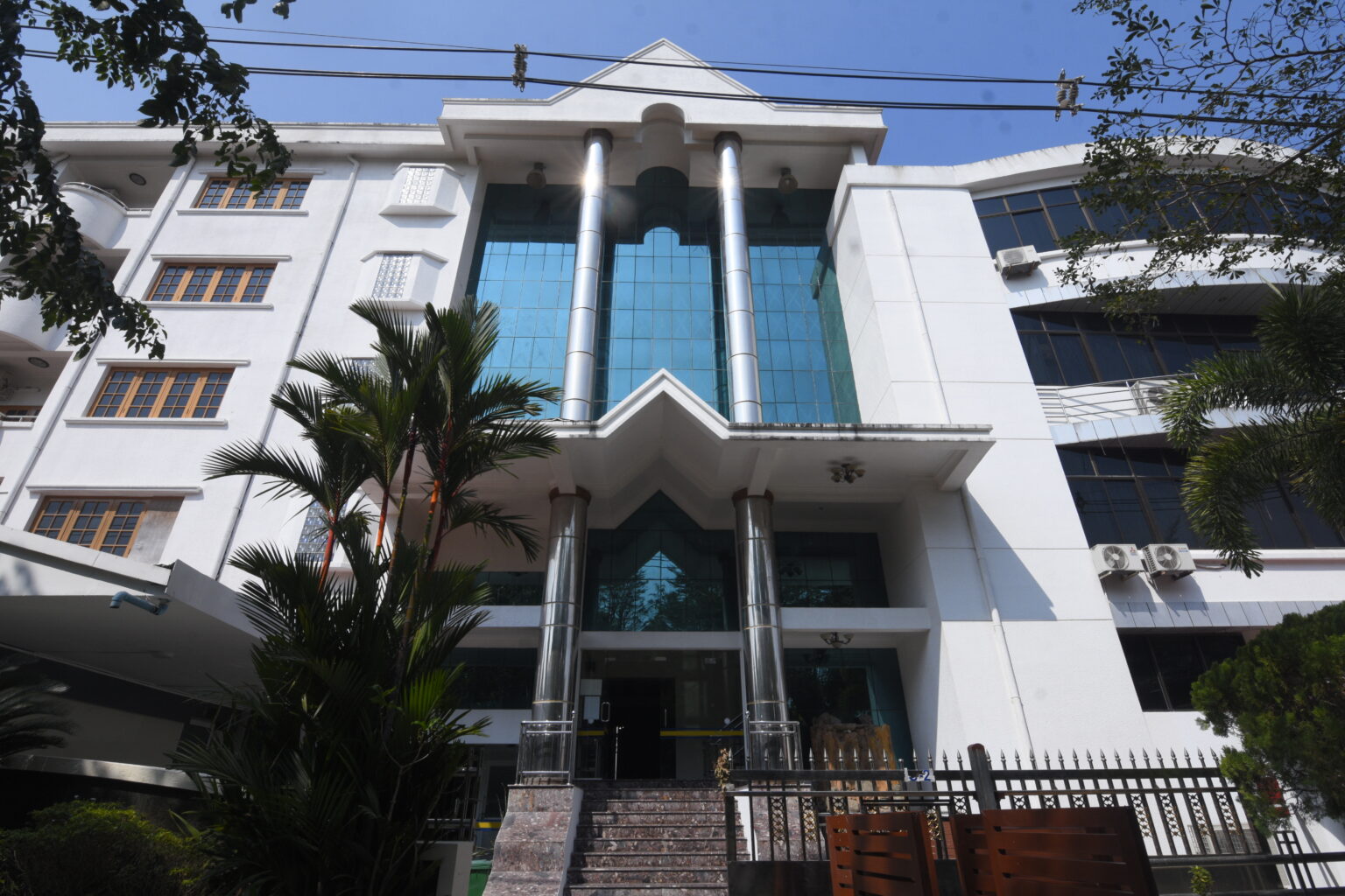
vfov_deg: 72.1
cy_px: 448
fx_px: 616
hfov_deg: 95.0
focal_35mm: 16
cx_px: 672
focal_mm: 11
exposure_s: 1/800
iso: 400
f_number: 11
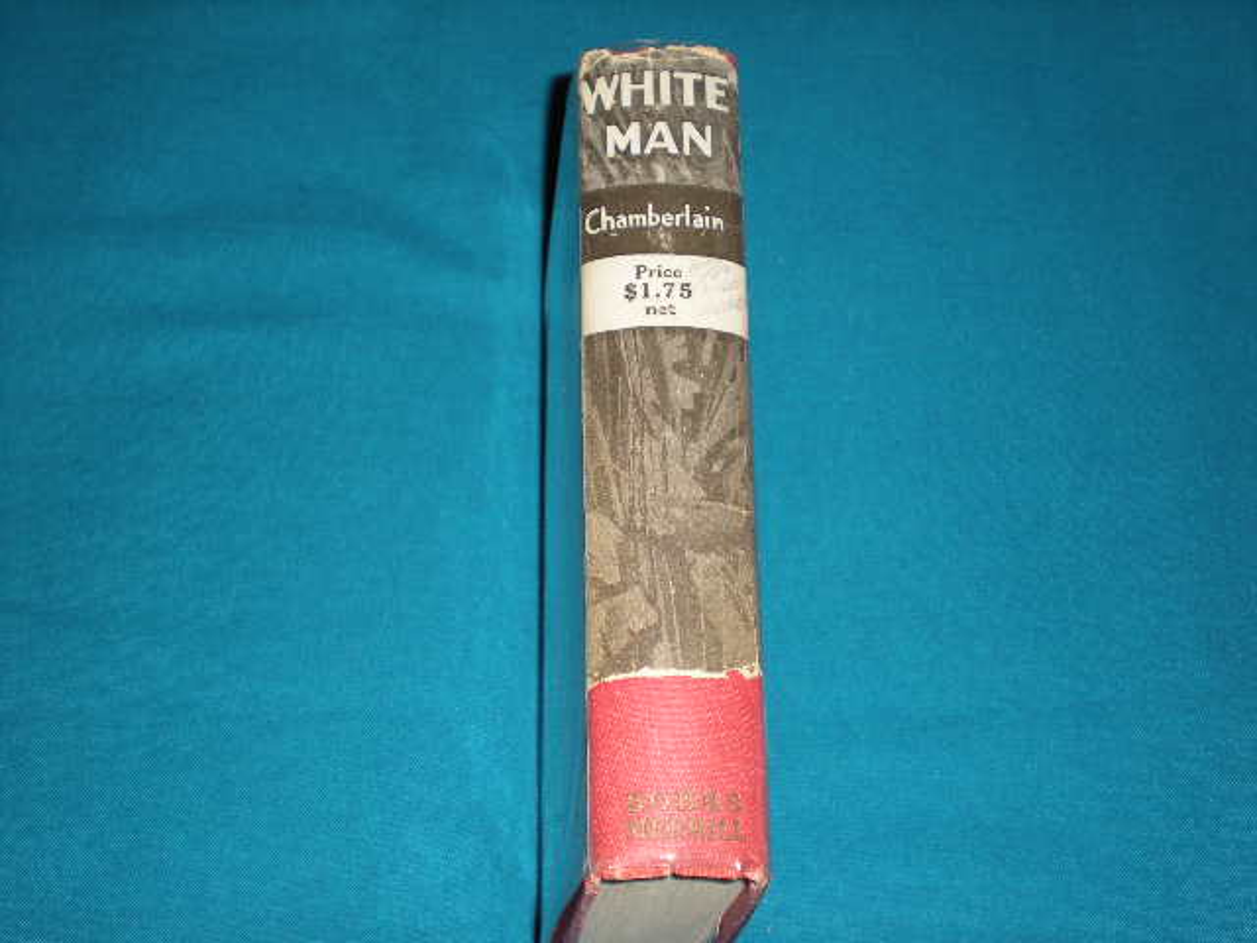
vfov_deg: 26.1
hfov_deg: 34.3
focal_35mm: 56
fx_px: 2034
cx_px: 628
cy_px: 472
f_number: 3.9
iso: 64
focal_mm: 9.3
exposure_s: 1/60
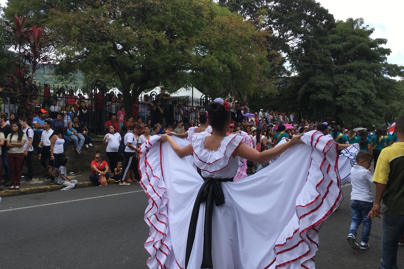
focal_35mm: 31
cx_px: 202
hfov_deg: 60.3
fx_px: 348
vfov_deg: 42.3
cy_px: 146
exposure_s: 1/894
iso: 25
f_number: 2.2
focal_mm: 4.15
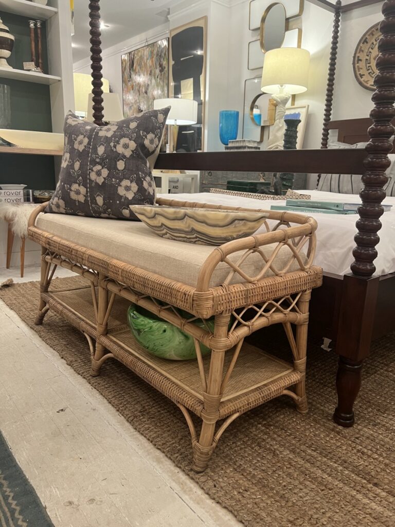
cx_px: 198
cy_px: 264
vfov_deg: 67.3
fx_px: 396
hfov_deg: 53.1
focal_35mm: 26
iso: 250
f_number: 1.5
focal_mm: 5.7
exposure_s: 1/60
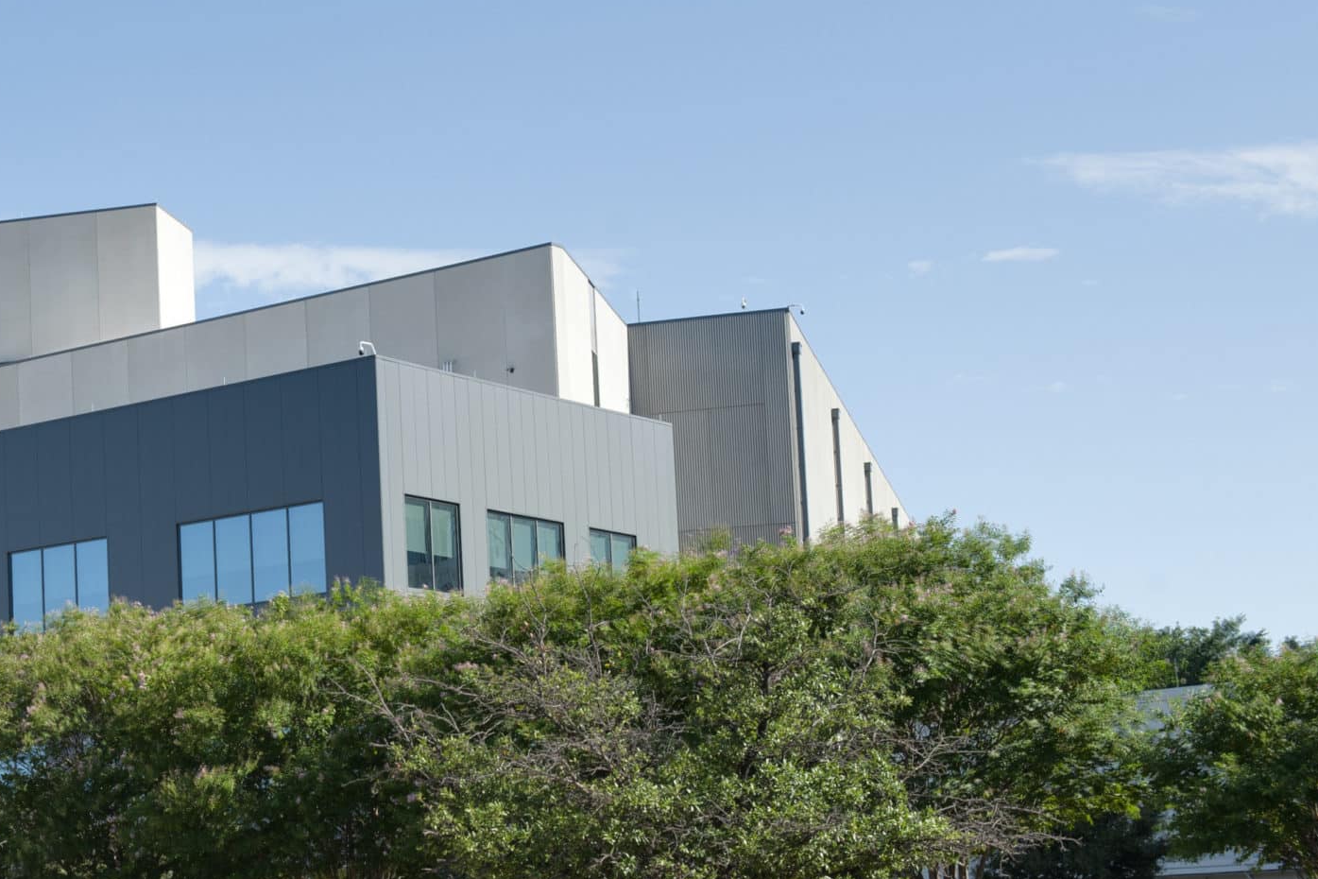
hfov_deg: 22.6
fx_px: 3222
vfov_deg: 15.5
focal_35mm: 88
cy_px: 645
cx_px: 152
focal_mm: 48
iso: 400
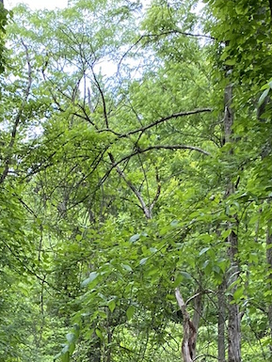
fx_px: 848
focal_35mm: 81
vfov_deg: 21.8
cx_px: 118
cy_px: 464
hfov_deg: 18.2
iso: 32
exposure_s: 1/150
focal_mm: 4.25
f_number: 1.8
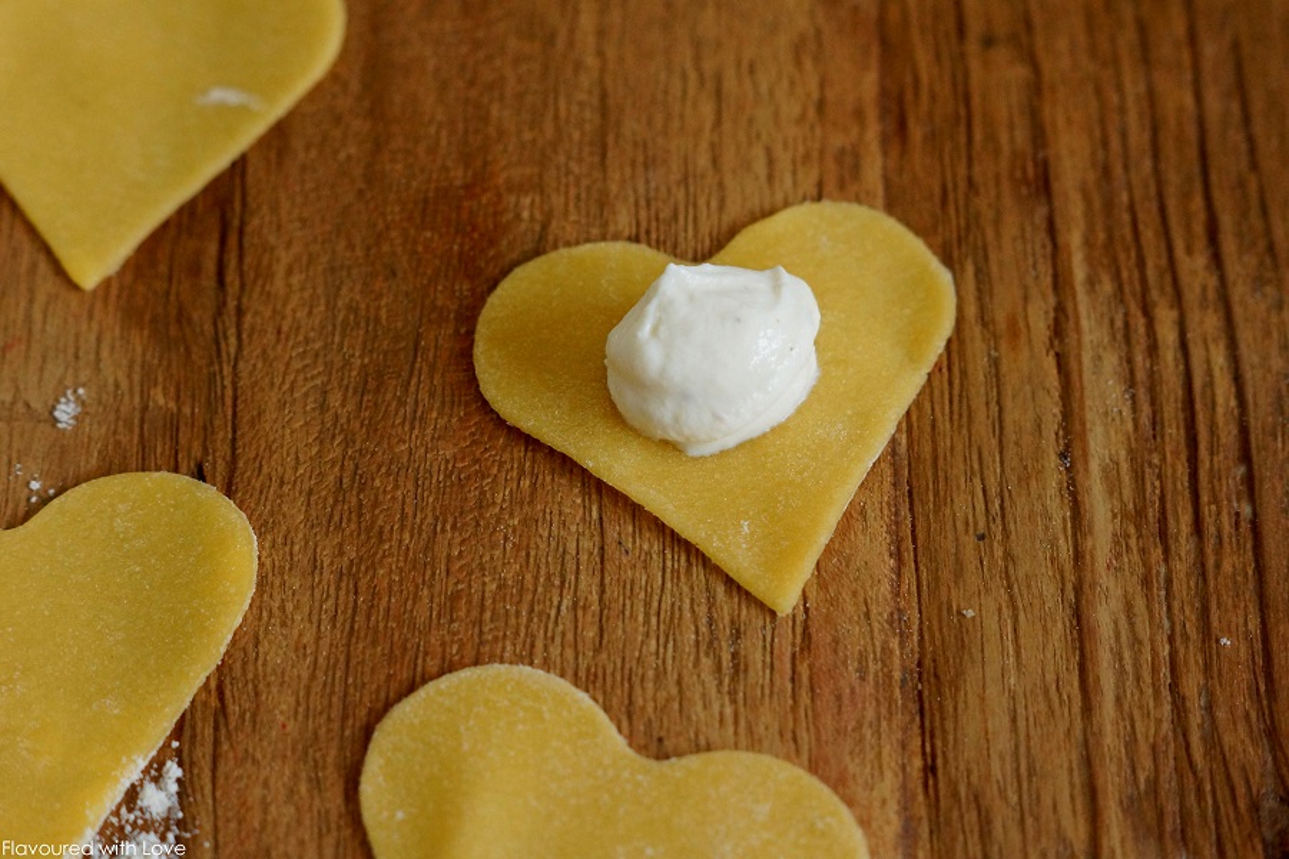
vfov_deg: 18.2
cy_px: 430
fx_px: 2685
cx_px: 644
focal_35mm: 75
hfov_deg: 27.0
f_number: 3.5
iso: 1600
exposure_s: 1/80
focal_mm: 50
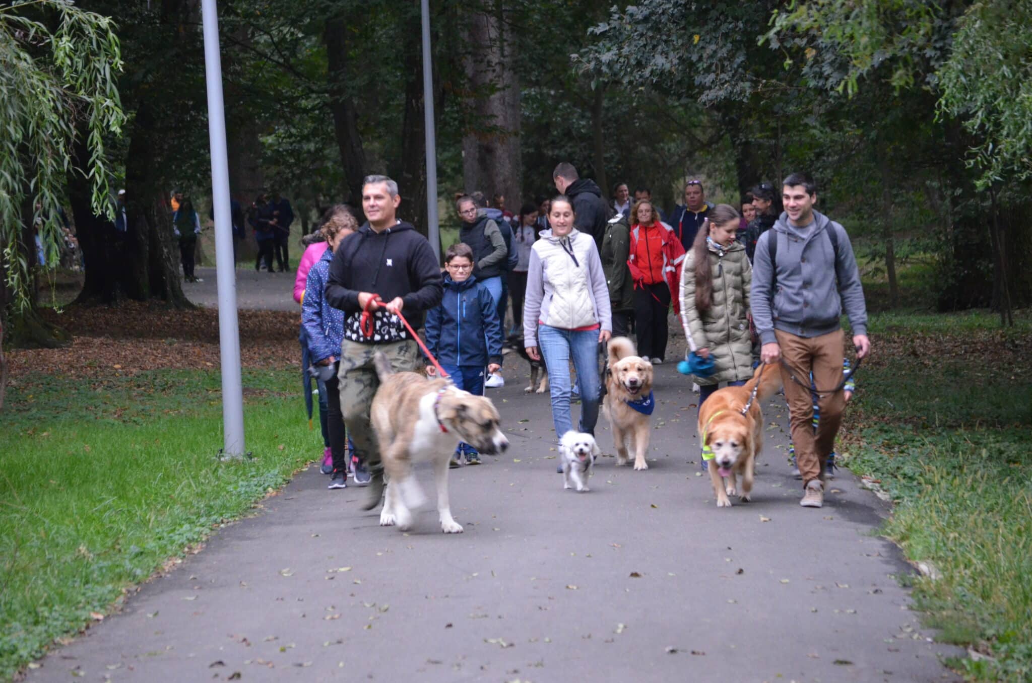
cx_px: 516
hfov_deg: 13.7
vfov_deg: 9.1
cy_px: 342
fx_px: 4291
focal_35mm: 150
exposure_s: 1/25
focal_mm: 100
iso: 3200
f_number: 4.5
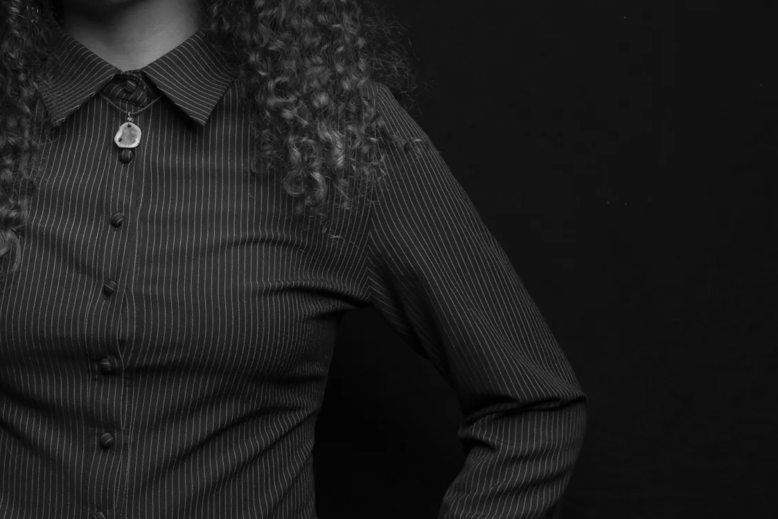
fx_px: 2465
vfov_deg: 12.0
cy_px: 180
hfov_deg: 17.6
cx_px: 20
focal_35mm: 114
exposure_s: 1/200
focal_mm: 50
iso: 100
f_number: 9
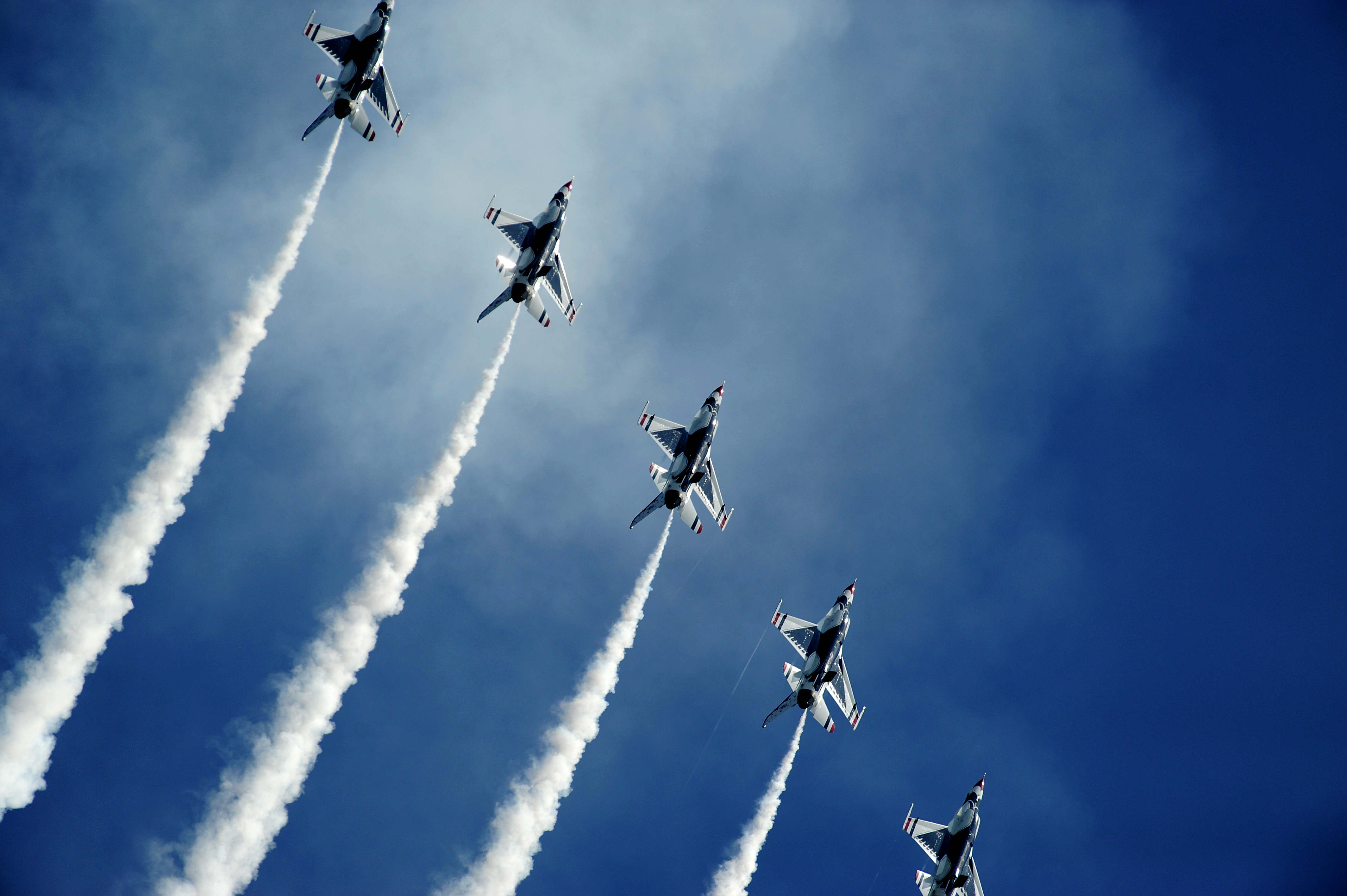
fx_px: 22435
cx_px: 674
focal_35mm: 600
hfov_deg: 3.4
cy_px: 448
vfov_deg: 2.3
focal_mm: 600
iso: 200
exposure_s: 1/2500
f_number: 5.6
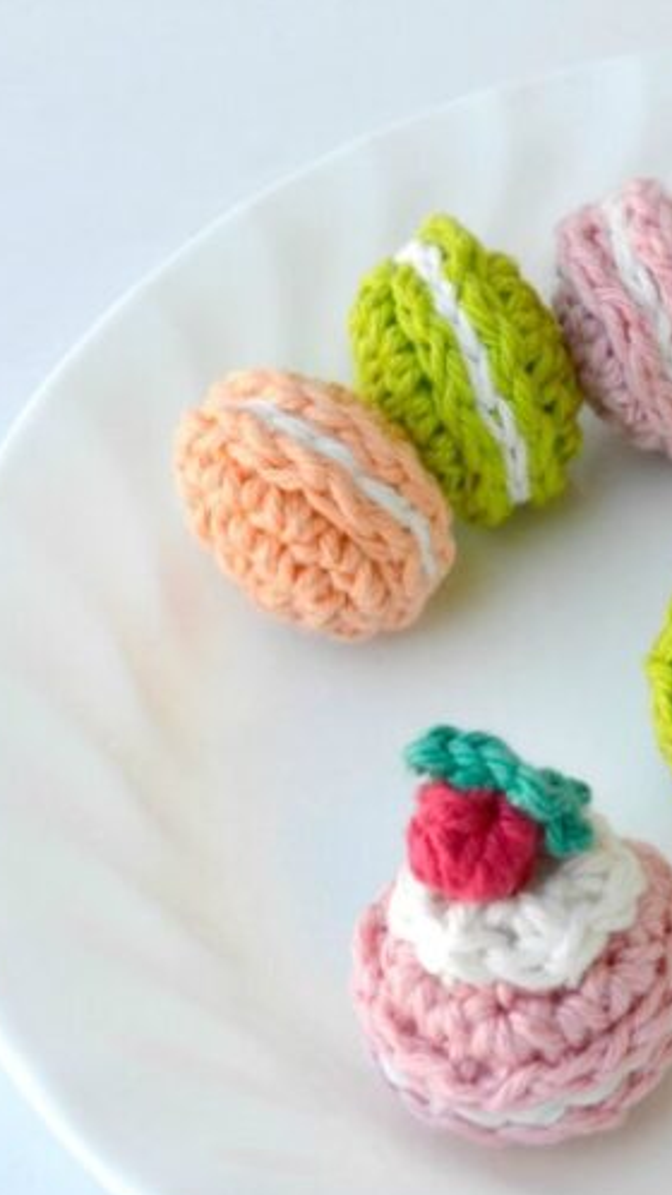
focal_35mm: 58
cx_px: 737
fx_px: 1838
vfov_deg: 36.0
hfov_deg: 19.8
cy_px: 608
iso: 200
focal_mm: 24
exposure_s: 1/200
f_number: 7.1
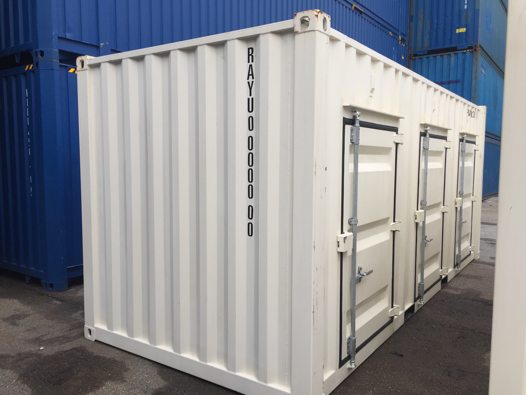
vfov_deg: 48.2
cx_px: 263
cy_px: 198
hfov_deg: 61.7
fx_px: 441
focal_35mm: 29
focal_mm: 4.15
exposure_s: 1/347
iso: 32
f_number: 2.2
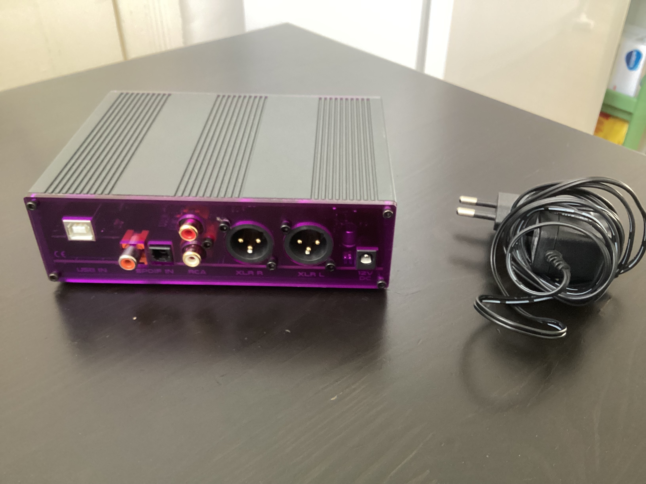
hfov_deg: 58.4
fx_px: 579
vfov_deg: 45.4
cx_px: 323
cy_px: 242
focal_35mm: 31
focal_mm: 3.3
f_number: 2.4
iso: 320
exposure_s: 1/33
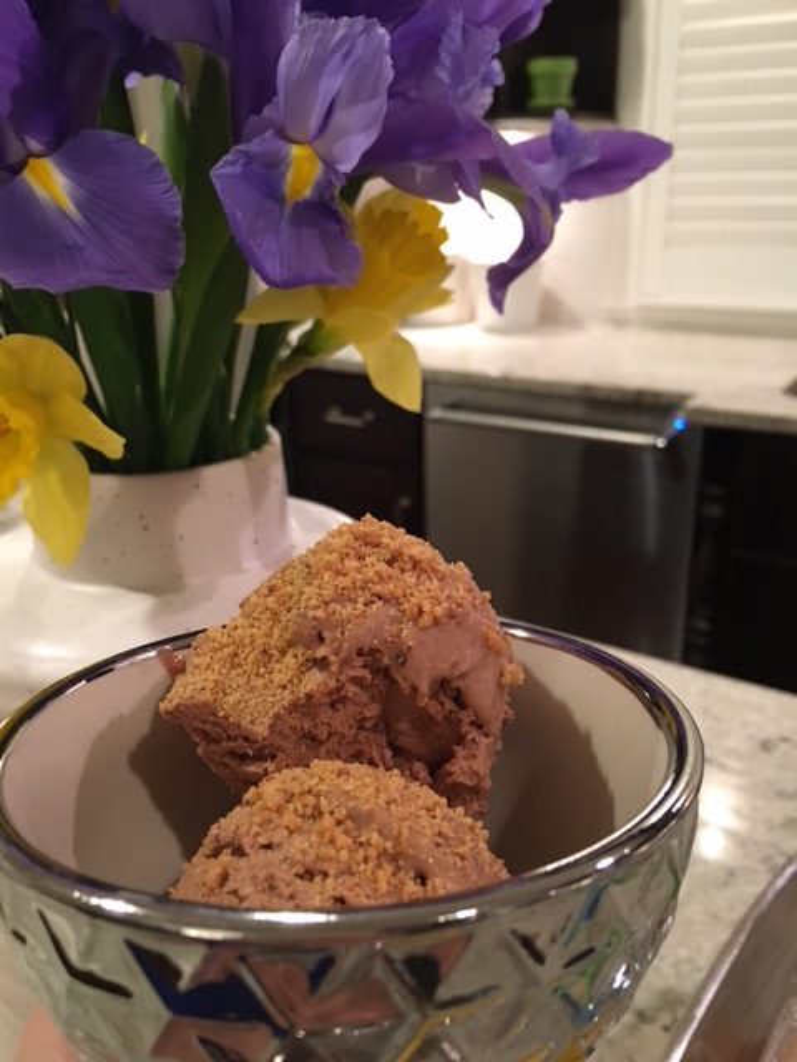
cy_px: 531
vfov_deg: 61.7
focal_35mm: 29
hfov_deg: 48.2
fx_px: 890
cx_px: 398
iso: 200
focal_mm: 4.15
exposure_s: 1/20
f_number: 2.2
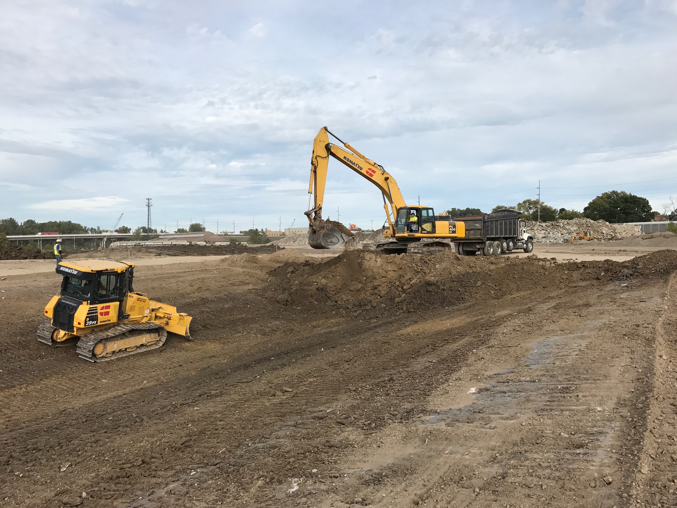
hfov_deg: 63.4
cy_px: 254
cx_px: 338
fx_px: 548
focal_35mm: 28
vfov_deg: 49.7
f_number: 1.8
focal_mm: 3.99
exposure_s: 1/1953
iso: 20
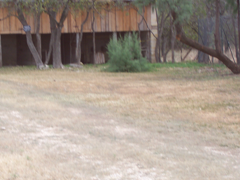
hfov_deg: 17.5
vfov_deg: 13.2
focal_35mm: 112
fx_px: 776
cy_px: 94
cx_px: 91
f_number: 4.1
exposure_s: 1/180
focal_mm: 13.5
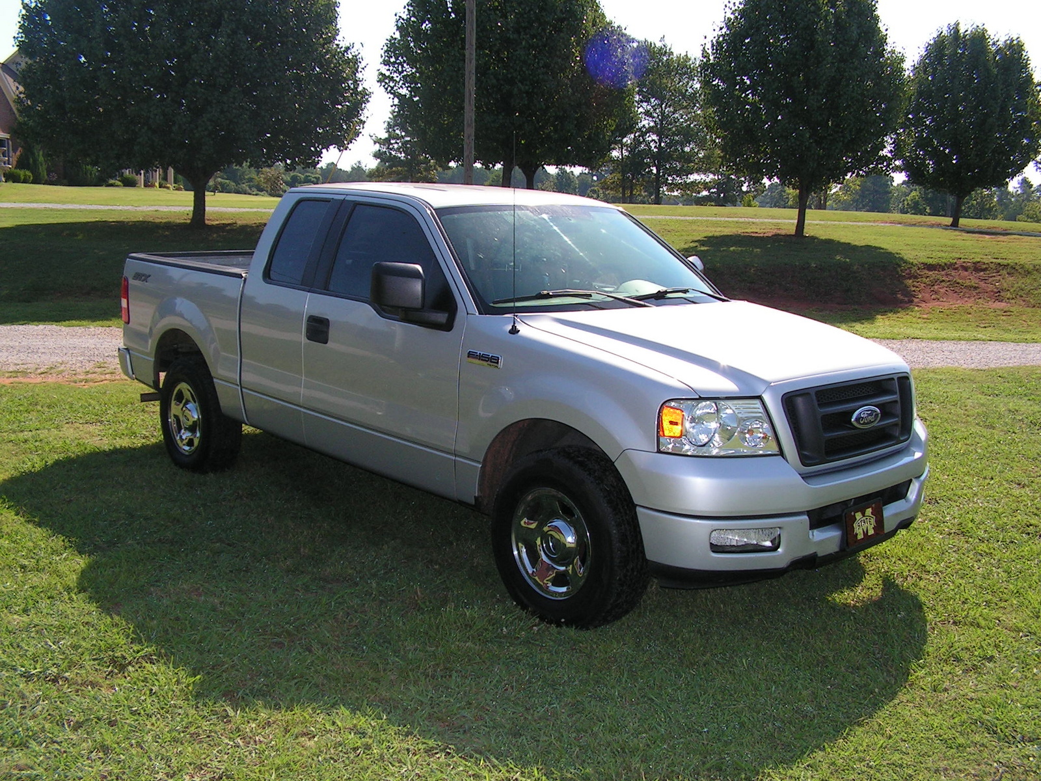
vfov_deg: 39.7
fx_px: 1083
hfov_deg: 51.4
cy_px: 390
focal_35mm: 36
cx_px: 520
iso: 100
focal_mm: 6
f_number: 3.2
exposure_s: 1/1000
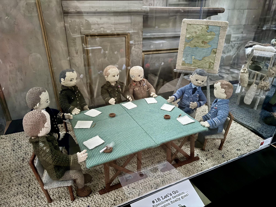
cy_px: 104
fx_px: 191
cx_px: 138
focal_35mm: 24
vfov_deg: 56.8
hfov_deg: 71.6
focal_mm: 6.76
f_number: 1.78
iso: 1600
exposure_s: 1/17
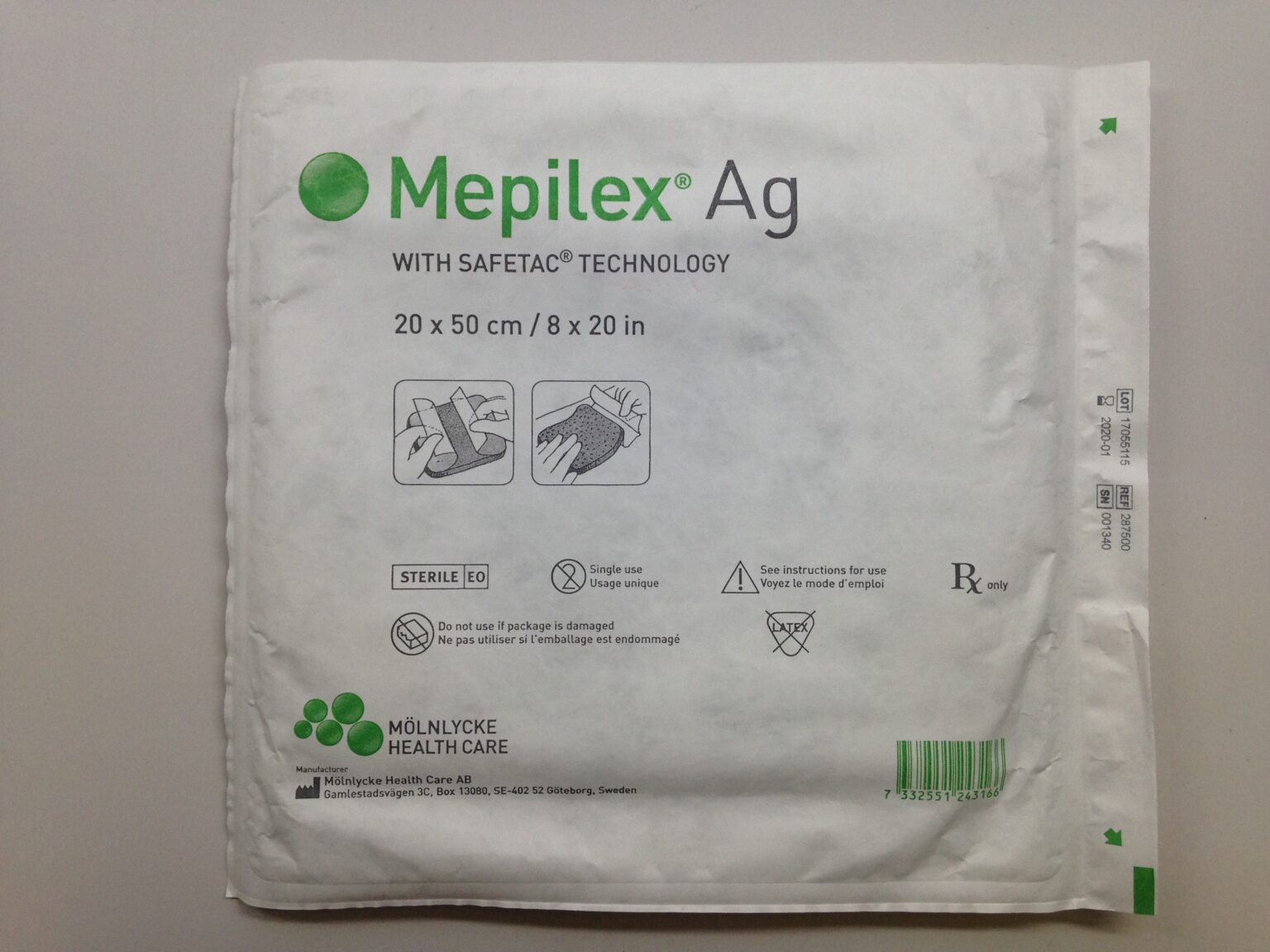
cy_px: 476
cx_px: 635
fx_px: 1211
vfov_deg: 42.9
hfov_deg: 55.4
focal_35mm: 33
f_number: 2.4
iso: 80
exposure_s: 1/120
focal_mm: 4.12
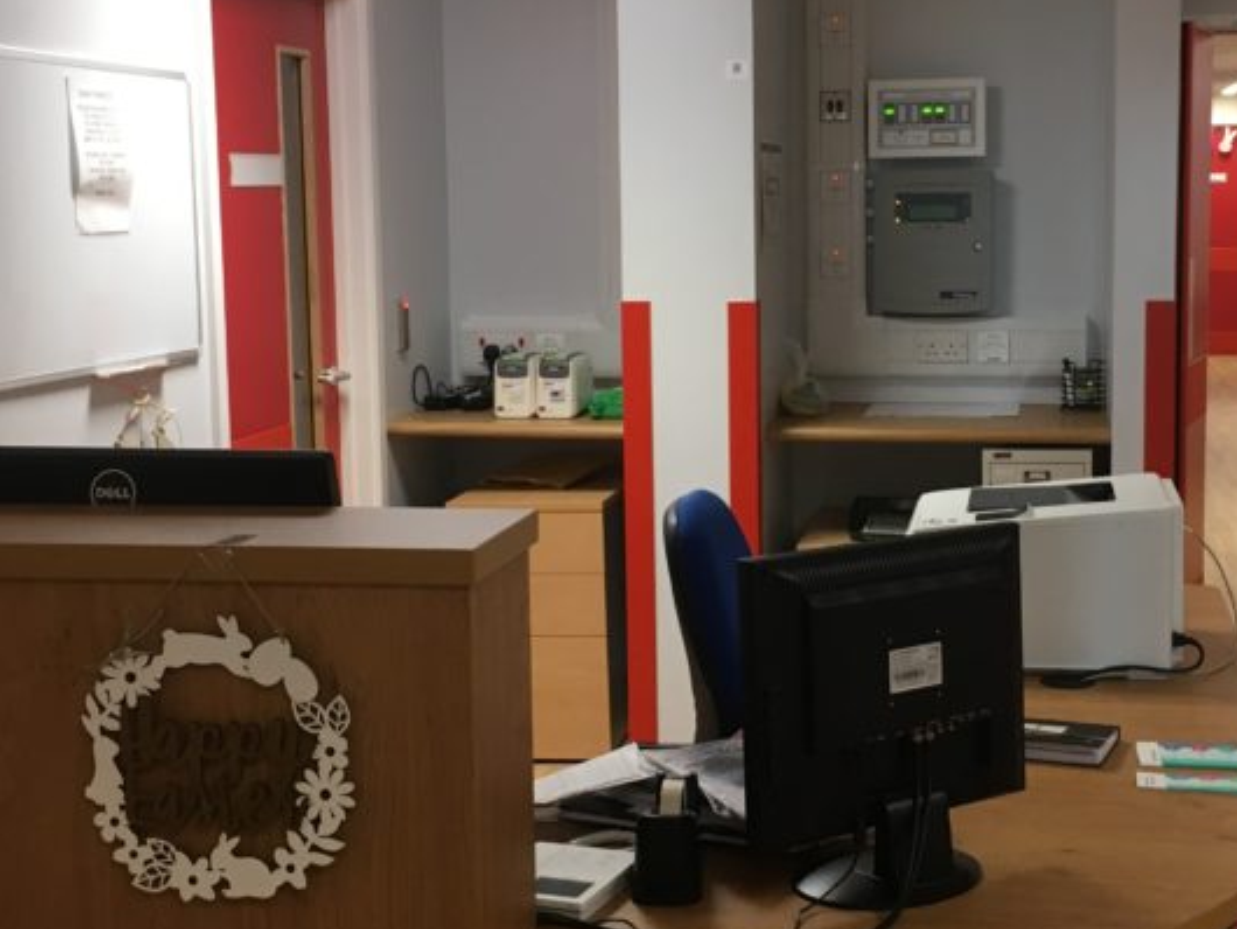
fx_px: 2002
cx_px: 745
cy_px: 422
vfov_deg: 26.1
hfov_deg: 34.2
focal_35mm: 56
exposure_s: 1/33
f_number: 2.2
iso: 100
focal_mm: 4.15
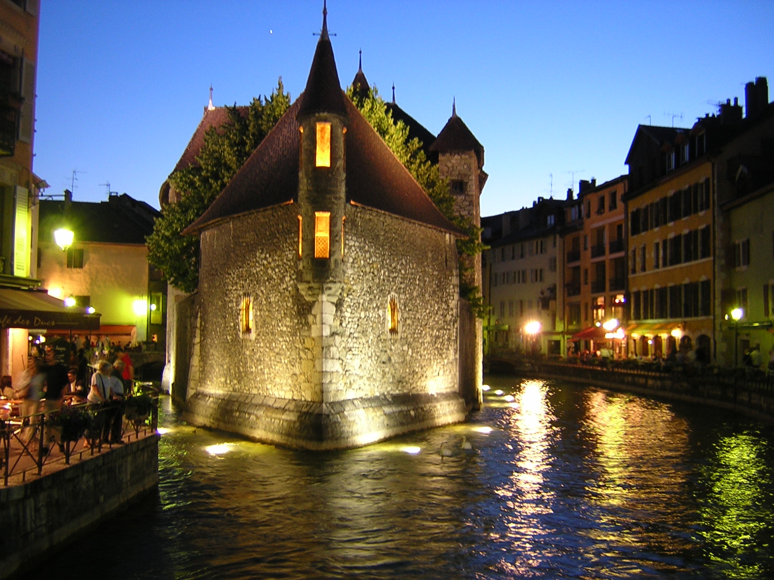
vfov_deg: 39.7
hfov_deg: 51.4
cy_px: 290
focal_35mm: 36
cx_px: 387
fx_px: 805
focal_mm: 4.7
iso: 148
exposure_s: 1/3.2
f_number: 2.6
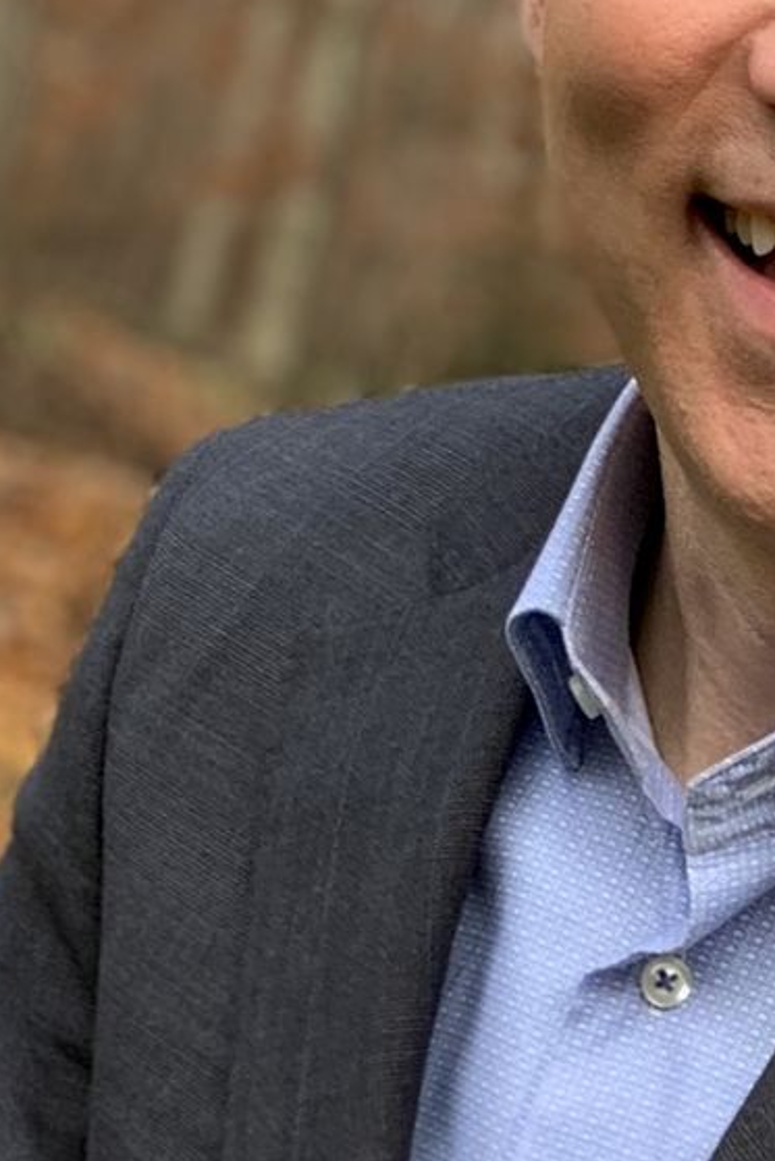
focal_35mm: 66
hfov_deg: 19.6
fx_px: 2130
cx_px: 881
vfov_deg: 30.5
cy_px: 487
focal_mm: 4.25
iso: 25
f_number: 1.8
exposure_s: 1/225
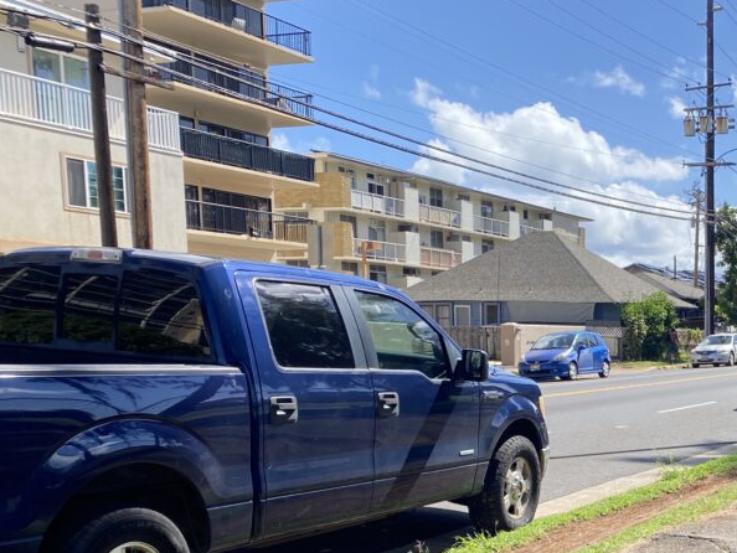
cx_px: 671
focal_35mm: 52
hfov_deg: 34.6
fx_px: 1108
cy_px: 507
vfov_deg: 27.0
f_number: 1.8
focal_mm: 4.25
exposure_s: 1/1808
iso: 32
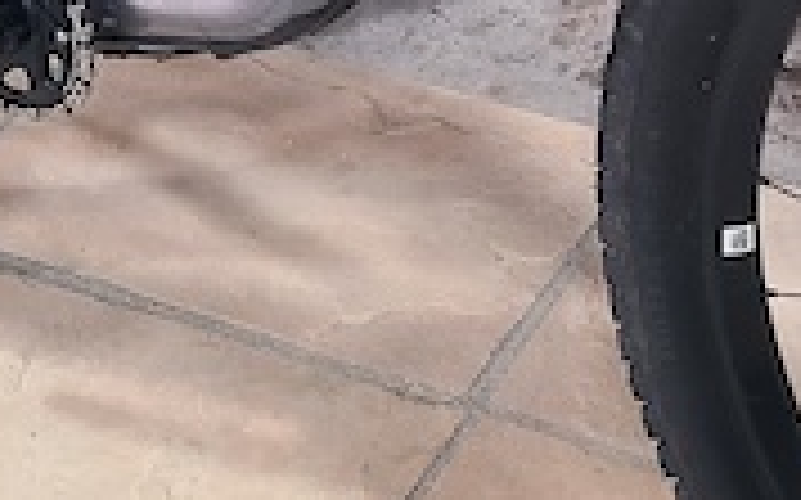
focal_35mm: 124
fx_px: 2705
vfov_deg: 10.4
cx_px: 778
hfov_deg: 16.5
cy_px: -126
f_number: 1.8
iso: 320
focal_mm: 5.4
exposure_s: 1/40
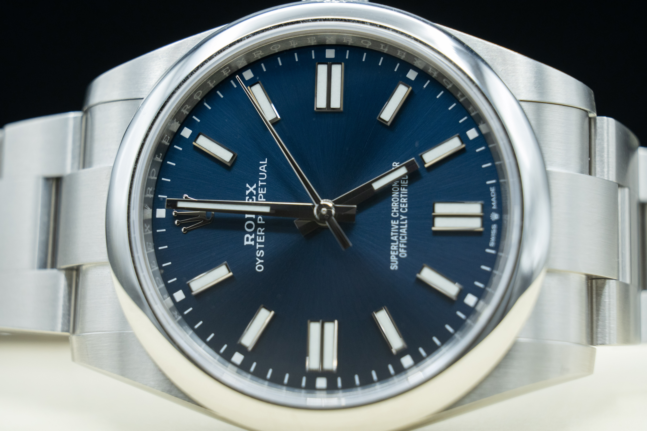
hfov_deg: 28.8
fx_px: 1258
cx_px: 324
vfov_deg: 19.5
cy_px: 216
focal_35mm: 70
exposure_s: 1/400
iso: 2000
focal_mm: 70
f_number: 6.3
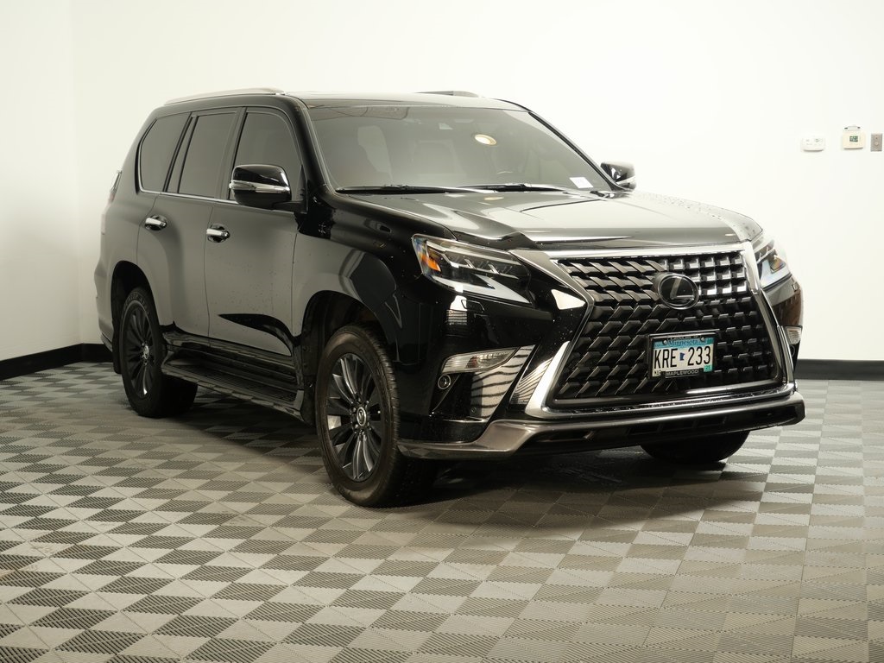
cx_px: 442
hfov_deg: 38.2
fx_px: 1277
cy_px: 332
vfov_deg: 29.1
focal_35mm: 50
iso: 250
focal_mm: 25
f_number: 4.5
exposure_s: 1/200
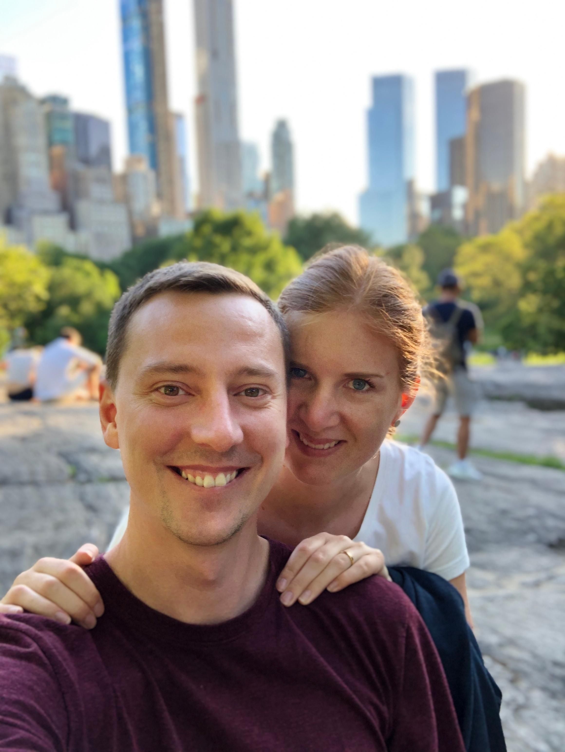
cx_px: 282
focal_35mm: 32
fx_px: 696
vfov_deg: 56.8
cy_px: 376
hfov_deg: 44.2
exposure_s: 1/120
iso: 32
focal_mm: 2.87
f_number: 2.2
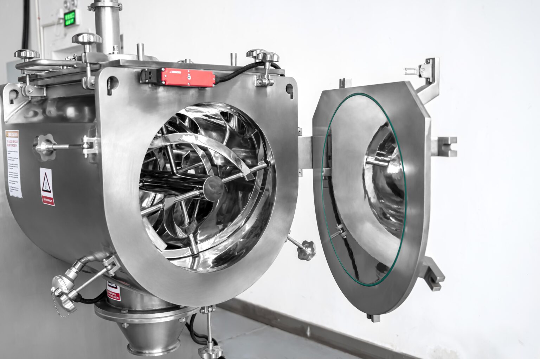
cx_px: 270
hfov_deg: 49.6
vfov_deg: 34.2
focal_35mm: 39
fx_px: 585
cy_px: 180
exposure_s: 1/80
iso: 800
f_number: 4
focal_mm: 39
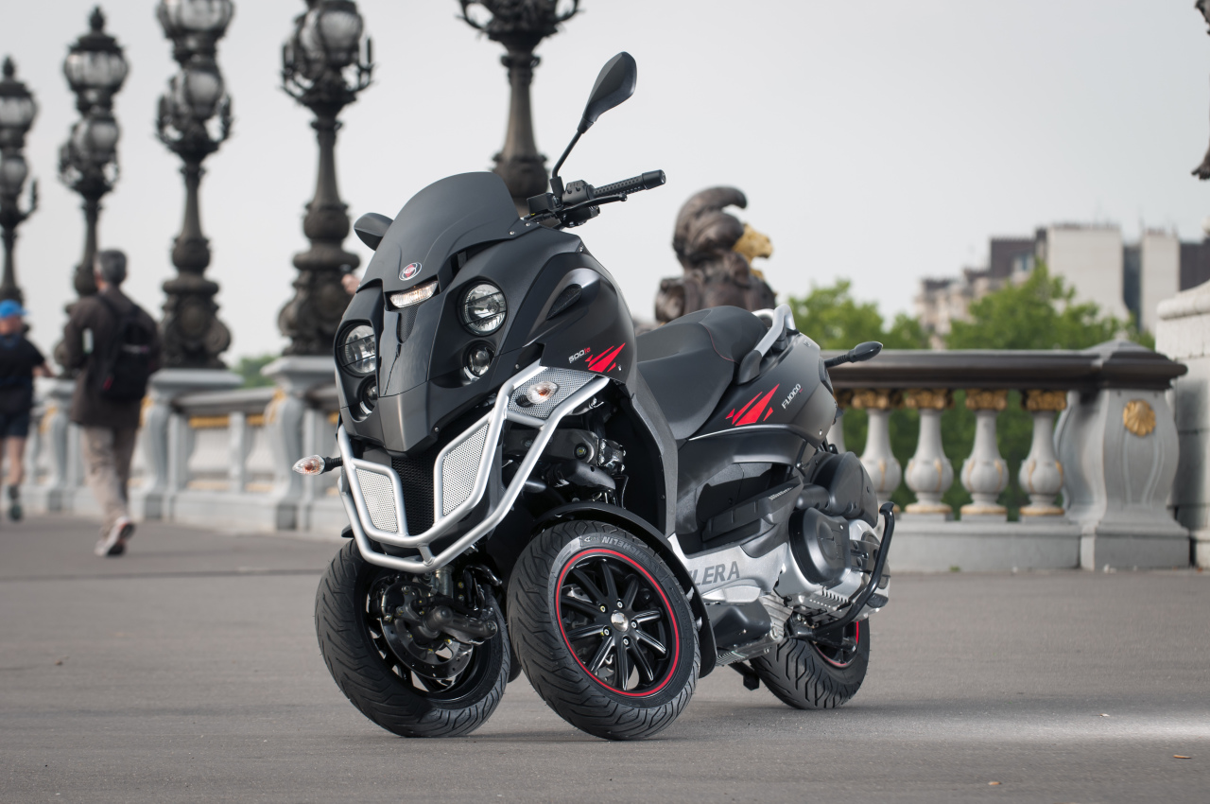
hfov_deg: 11.8
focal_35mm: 174
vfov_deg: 7.9
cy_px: 402
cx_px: 605
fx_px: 5841
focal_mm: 116
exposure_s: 1/250
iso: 100
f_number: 5.6
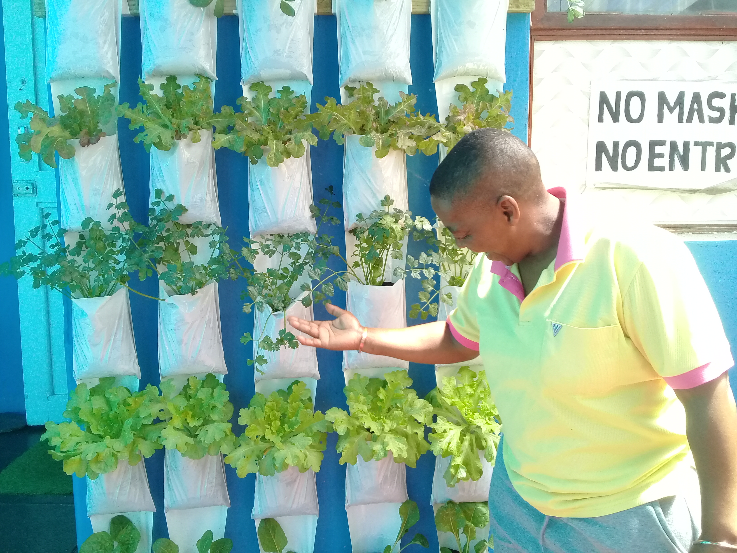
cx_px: 368
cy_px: 276
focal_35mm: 31
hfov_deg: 58.4
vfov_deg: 45.4
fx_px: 660
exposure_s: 1/120
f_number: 2.2
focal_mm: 3.3
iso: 80
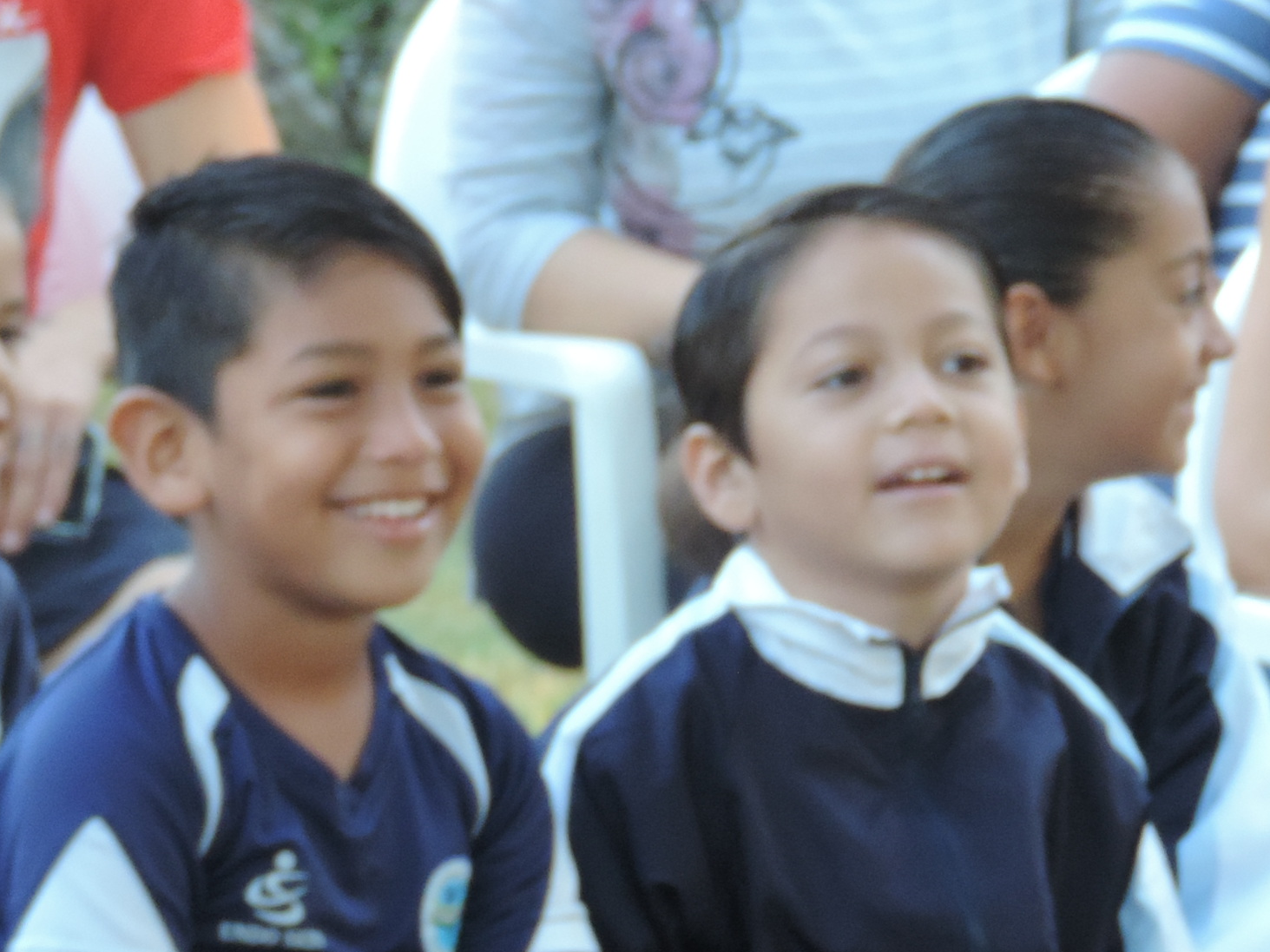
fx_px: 18416
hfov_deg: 3.9
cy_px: 875
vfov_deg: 3.0
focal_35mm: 502
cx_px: -146
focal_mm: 40.1
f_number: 4.6
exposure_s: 1/50
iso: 400
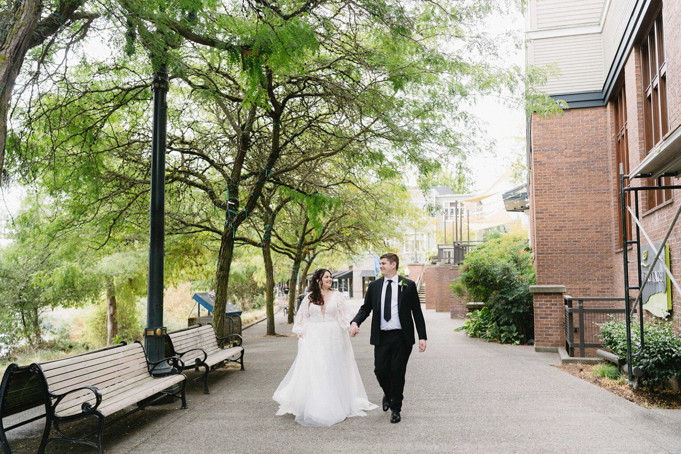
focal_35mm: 35
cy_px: 227
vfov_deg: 37.9
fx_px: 662
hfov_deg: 54.4
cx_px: 340
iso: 250
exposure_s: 1/320
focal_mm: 35
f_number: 2.5
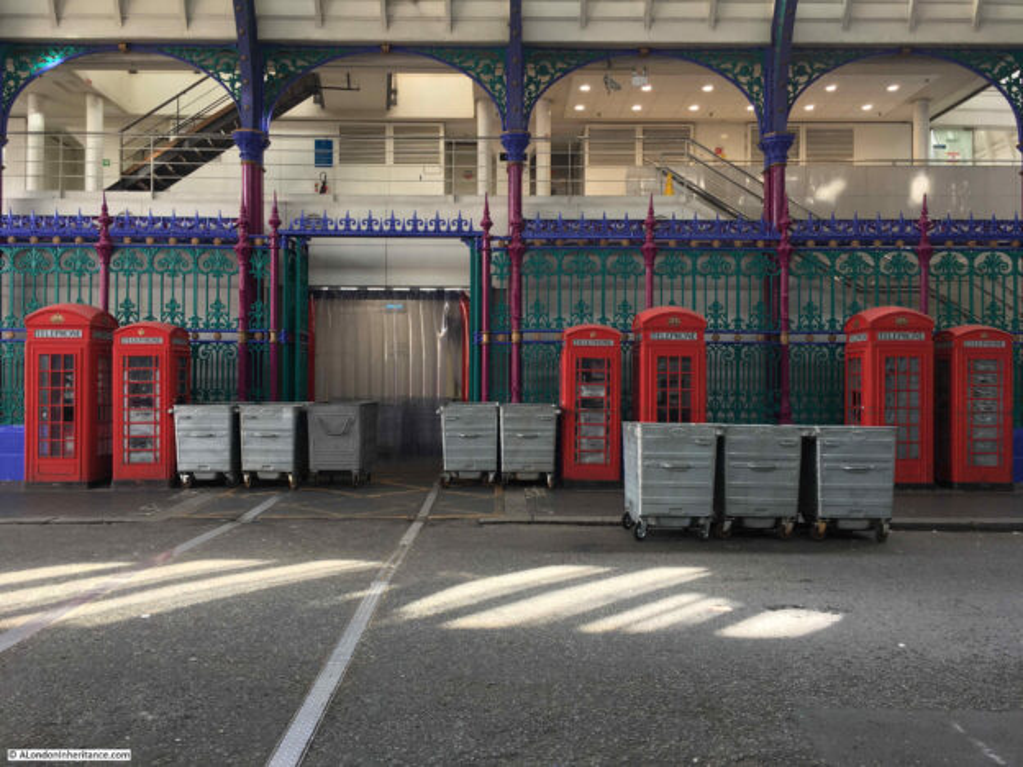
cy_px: 384
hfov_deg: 61.7
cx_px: 512
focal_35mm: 29
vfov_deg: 48.2
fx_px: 857
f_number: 2.2
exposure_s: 1/50
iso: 25
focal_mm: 4.15
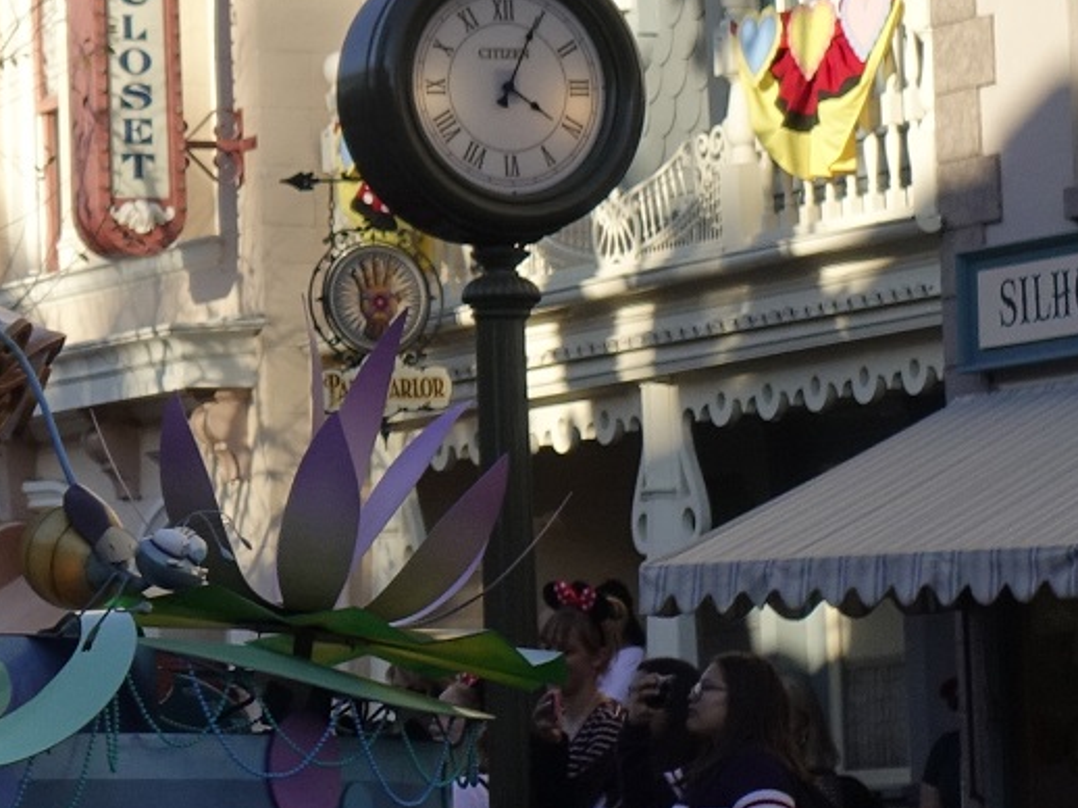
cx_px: -527
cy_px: -172
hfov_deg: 7.5
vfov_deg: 5.7
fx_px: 8093
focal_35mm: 260
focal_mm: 25.7
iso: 200
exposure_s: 1/1600
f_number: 2.8
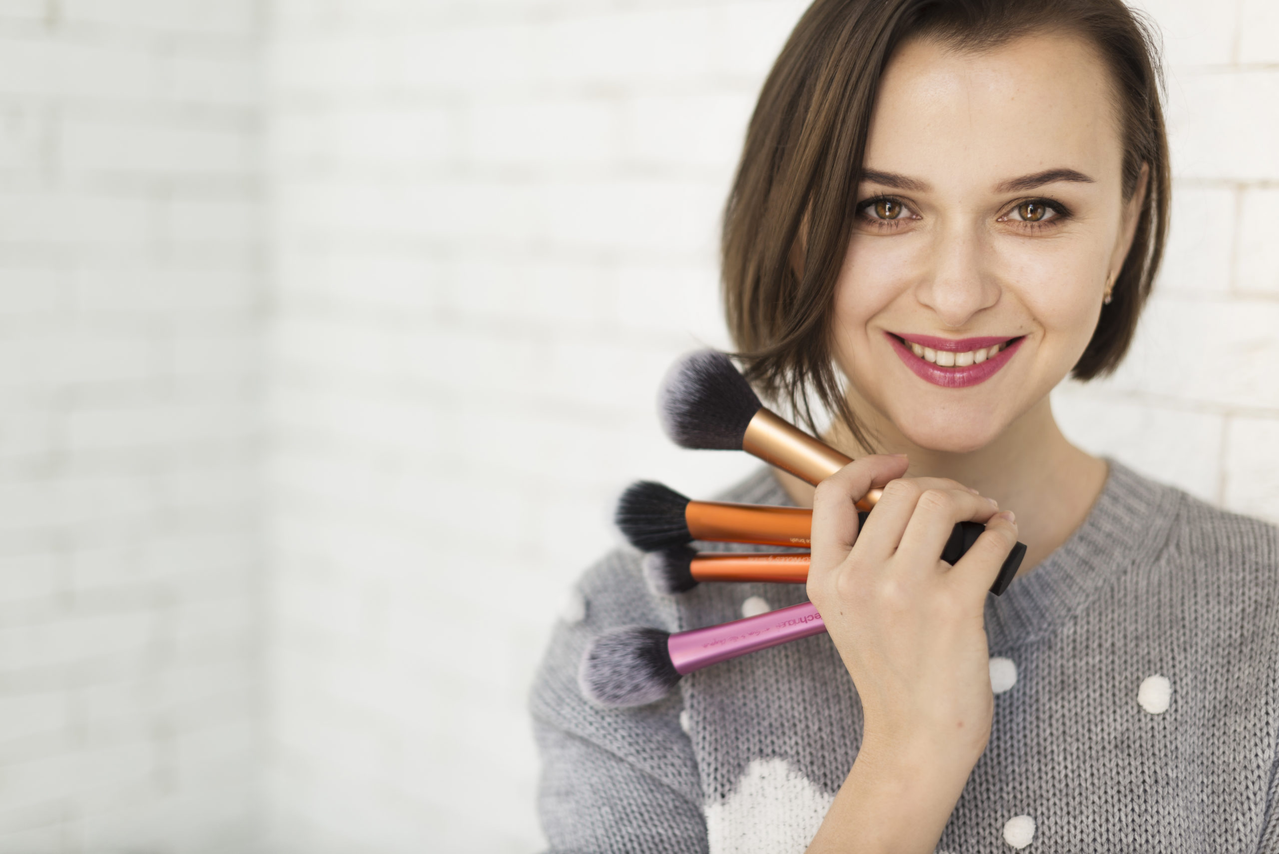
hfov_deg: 39.6
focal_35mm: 50
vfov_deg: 27.0
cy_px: 427
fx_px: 1777
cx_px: 640
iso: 100
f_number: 2
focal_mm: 50
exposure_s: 1/160
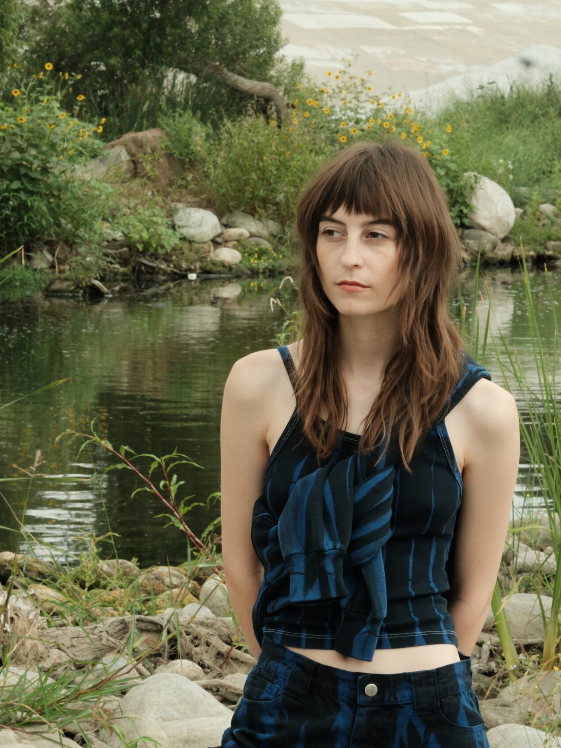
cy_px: 513
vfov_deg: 16.4
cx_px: 338
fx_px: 2593
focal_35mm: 120
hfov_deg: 12.3
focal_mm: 56
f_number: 16
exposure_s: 1/85
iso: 800
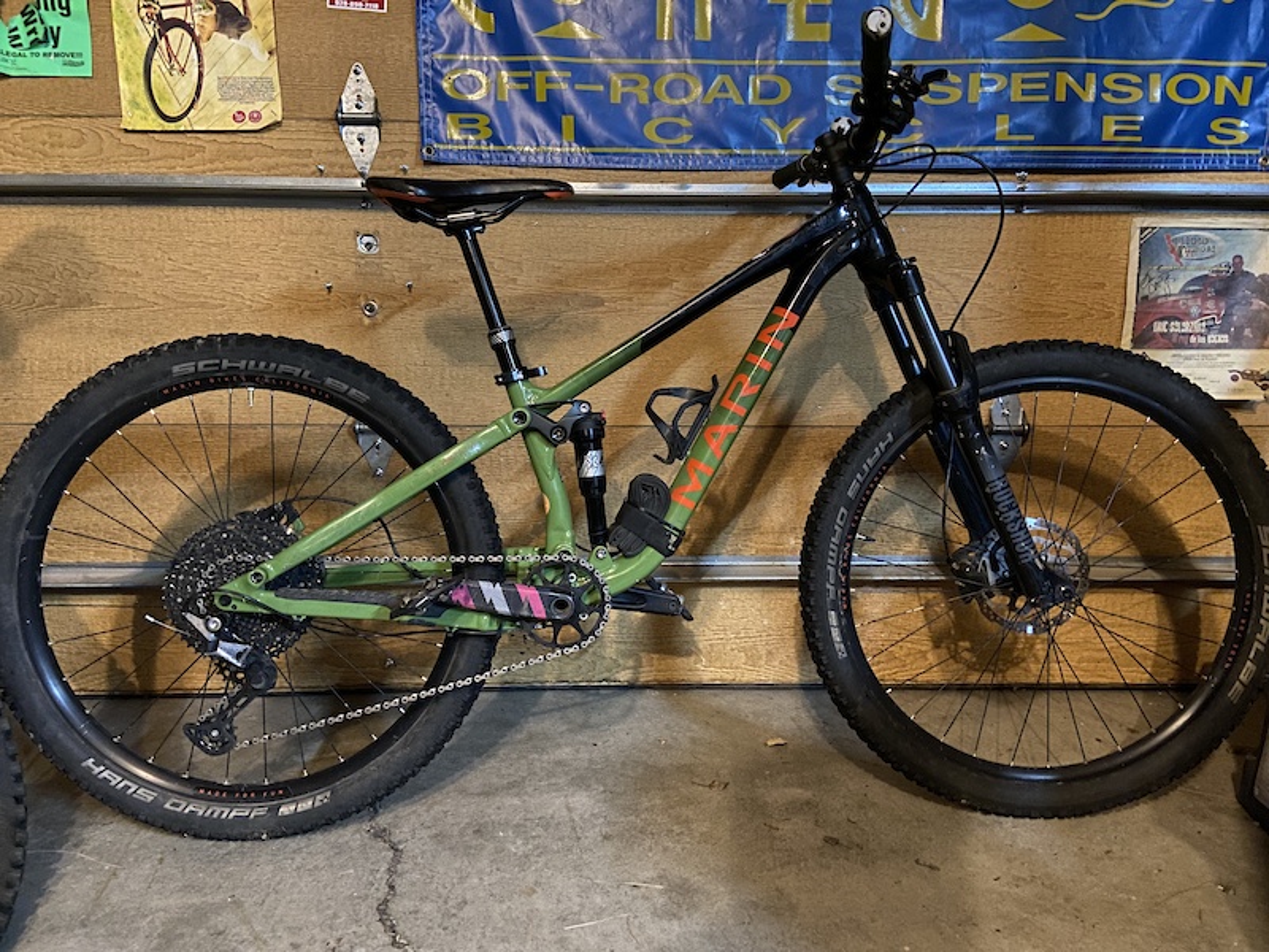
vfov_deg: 53.1
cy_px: 476
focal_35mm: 26
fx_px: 953
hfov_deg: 67.3
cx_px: 634
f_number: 1.8
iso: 500
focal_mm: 4.25
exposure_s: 1/12
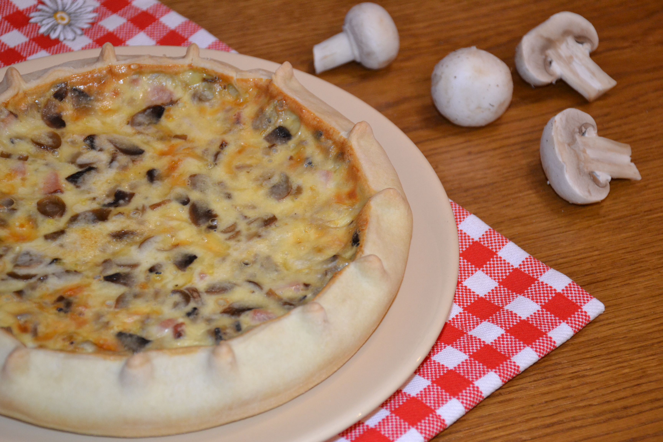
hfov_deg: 24.2
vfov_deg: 16.3
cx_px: 332
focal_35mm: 84
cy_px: 221
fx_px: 1547
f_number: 4.8
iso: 1400
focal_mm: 56
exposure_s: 1/60
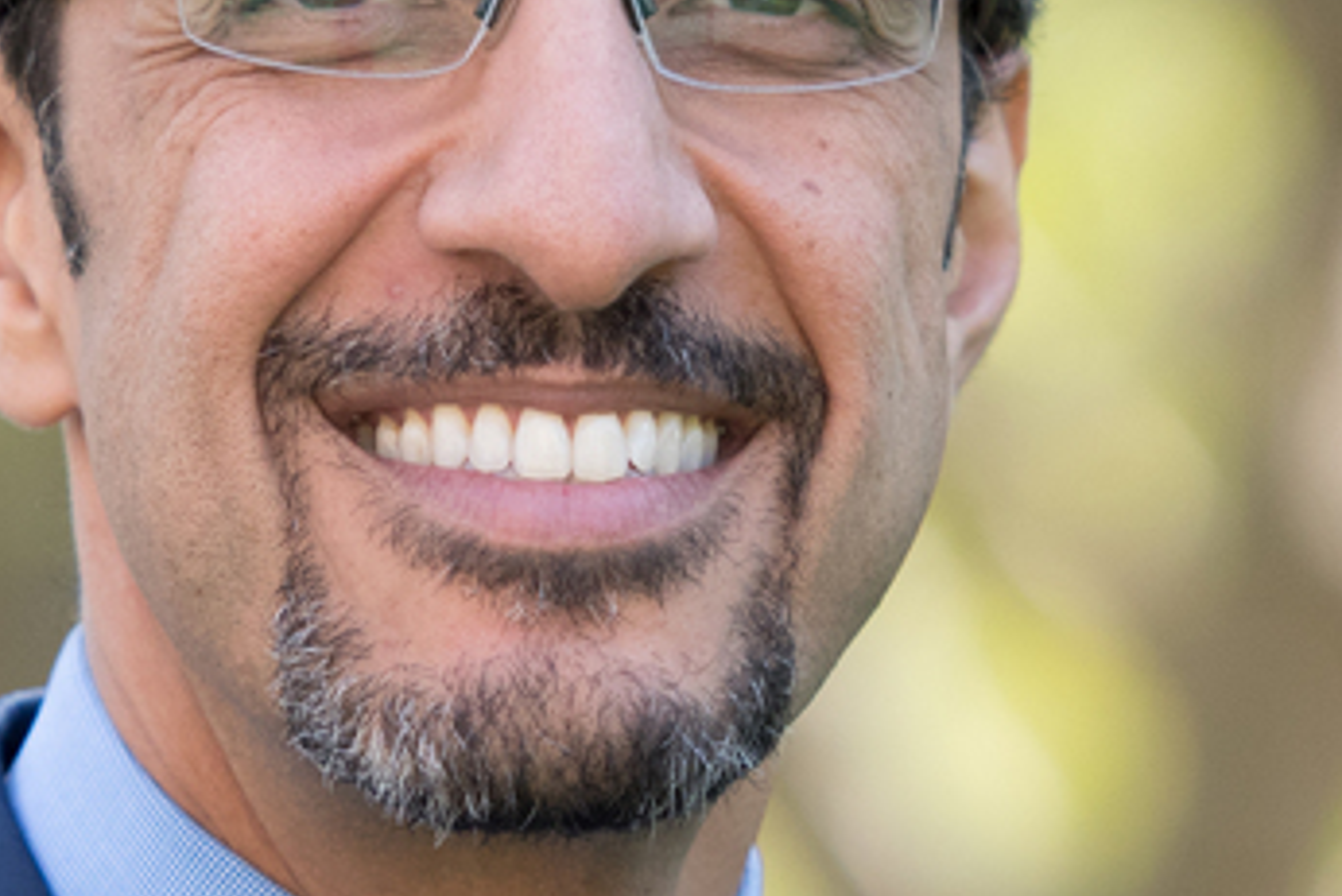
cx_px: 260
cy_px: 407
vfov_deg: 2.0
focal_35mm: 702
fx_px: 26169
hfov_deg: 2.9
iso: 640
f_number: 2.8
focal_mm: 135
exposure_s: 1/1250
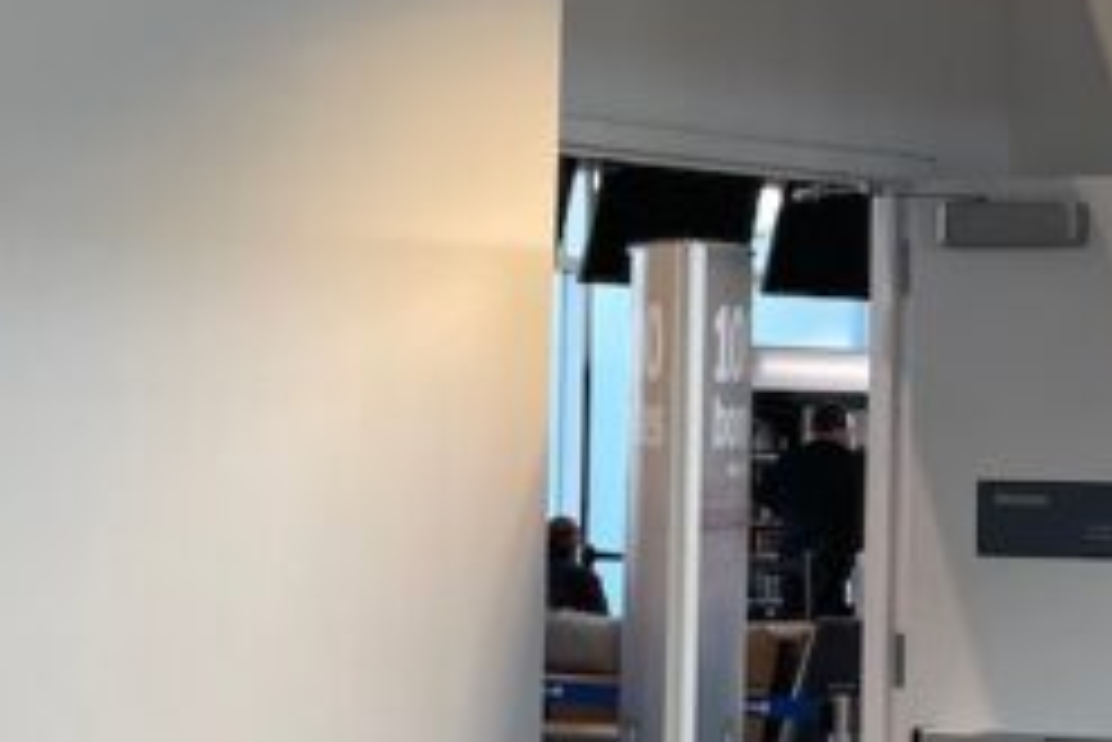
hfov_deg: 18.0
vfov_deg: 12.2
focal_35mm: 112
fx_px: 3461
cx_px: 1008
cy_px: 382
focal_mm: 5.1
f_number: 1.6
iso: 50
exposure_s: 1/120
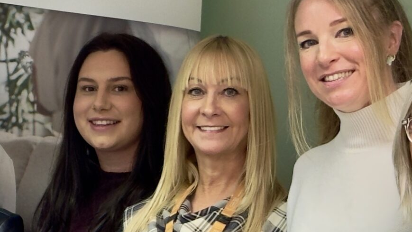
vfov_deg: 7.8
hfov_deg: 13.8
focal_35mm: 154
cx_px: 15
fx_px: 1683
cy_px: 302
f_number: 1.78
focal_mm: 6.76
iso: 200
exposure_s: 1/50
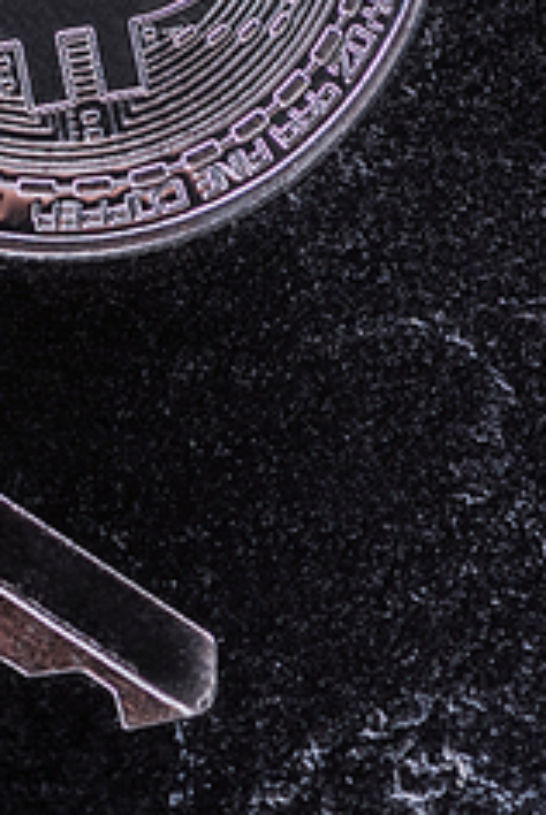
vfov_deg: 6.2
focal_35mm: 333
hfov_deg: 4.1
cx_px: -169
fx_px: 7553
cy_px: 226
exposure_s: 1/160
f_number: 9
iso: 400
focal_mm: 105
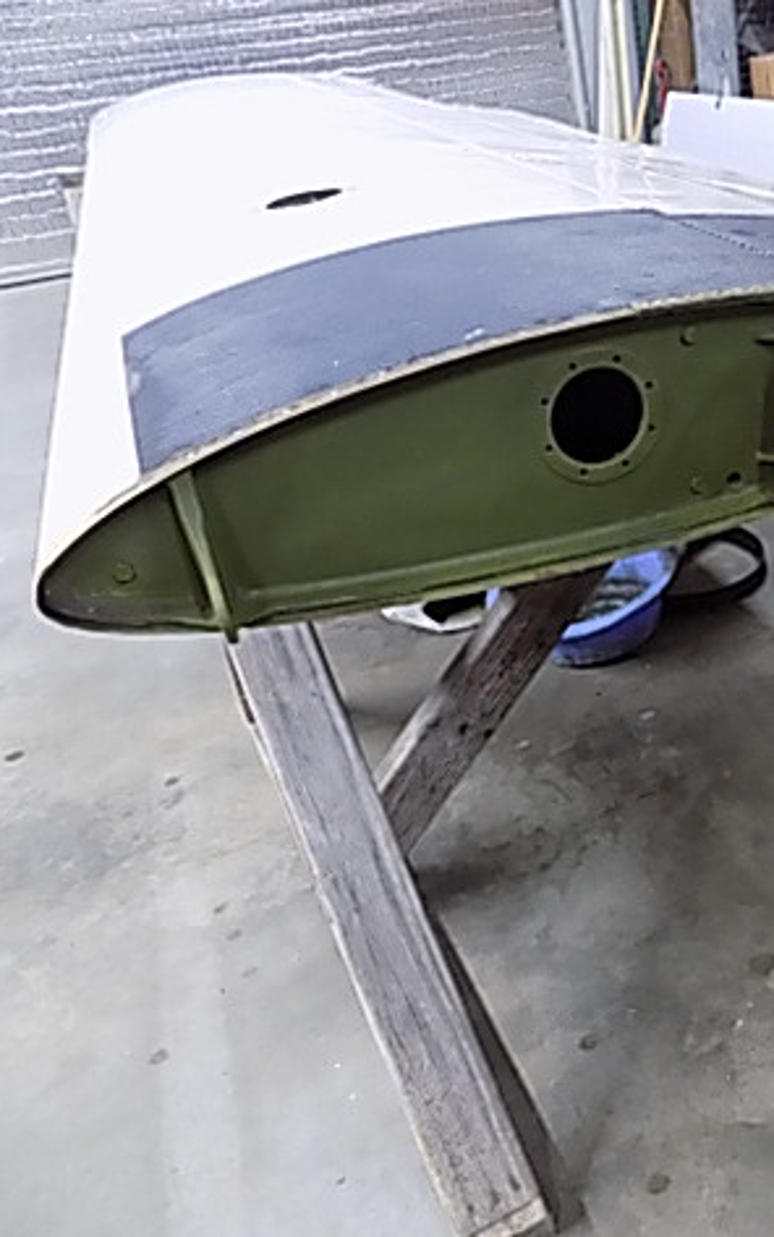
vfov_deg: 58.1
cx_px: 740
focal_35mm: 33
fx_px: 1113
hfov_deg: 35.4
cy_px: 612
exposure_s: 1/20
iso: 400
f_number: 3.1
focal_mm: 4
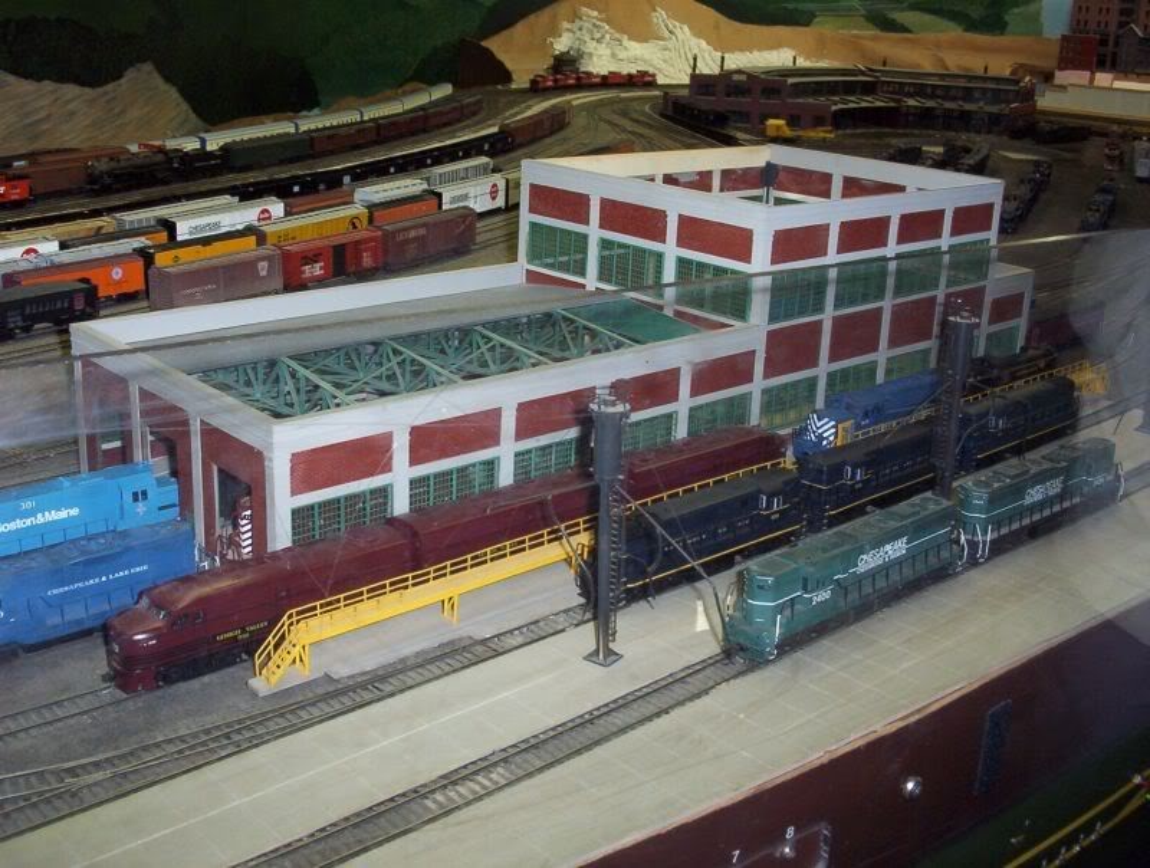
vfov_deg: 37.0
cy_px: 434
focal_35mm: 39
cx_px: 575
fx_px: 1299
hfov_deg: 47.8
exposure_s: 1/30
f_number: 4.5
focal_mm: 6
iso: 140
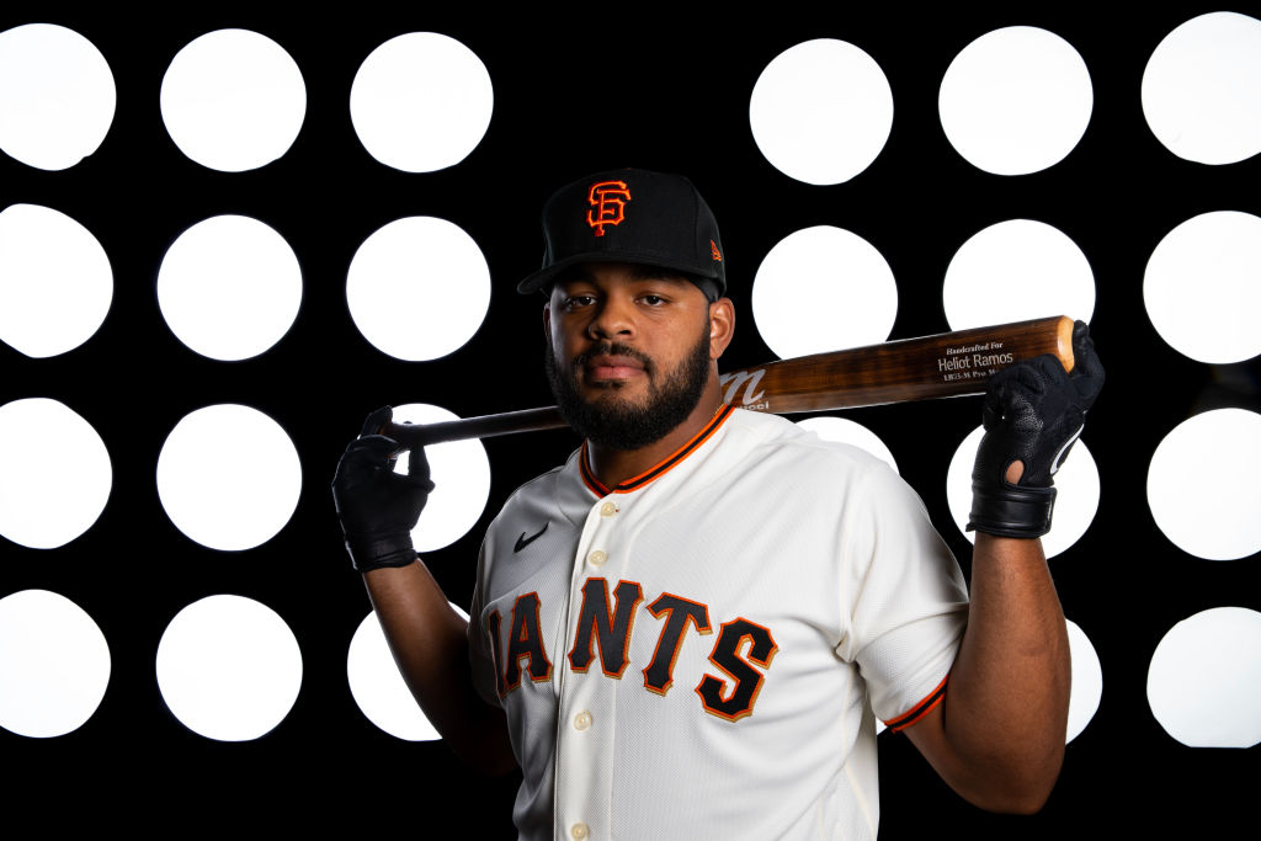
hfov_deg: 47.4
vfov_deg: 32.6
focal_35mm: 41
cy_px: 420
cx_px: 630
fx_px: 1436
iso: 100
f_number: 11
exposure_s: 1/250
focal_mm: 41
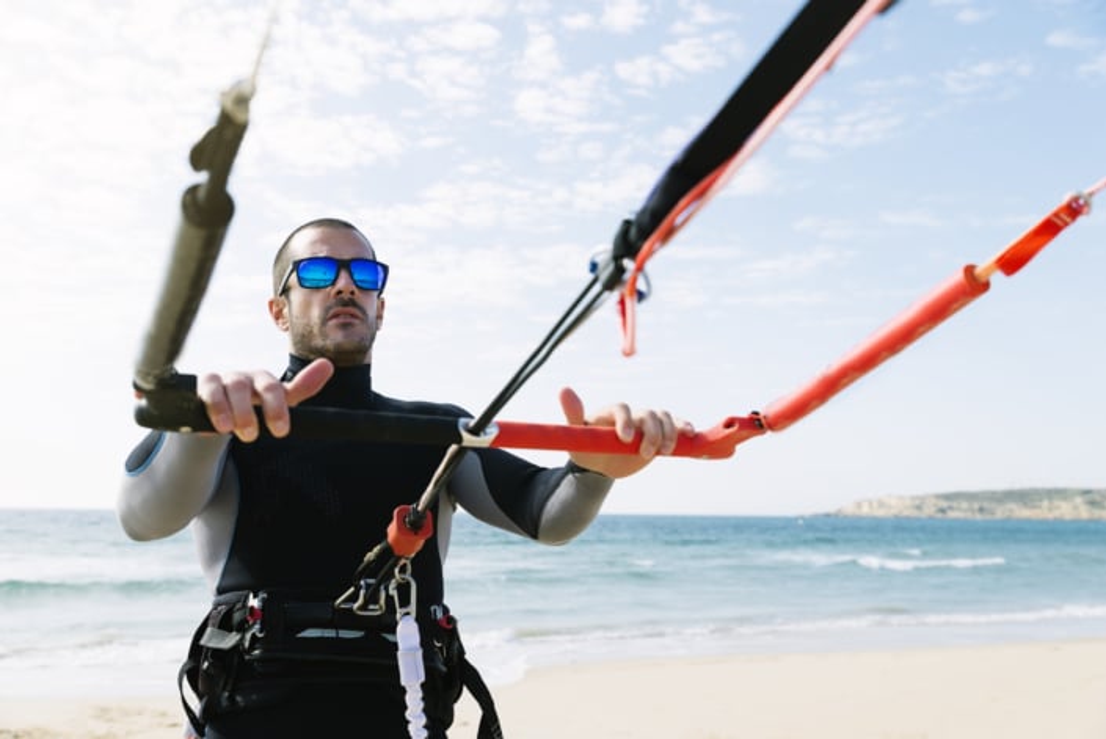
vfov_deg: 37.9
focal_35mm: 35
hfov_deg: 54.4
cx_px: 553
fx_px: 1076
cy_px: 370
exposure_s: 1/500
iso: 100
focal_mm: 35
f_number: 5.6
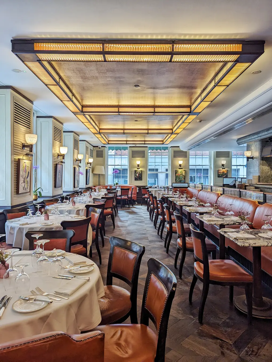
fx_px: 251
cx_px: 136
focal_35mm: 24
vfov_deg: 71.6
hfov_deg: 56.8
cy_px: 181
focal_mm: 6.81
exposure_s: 1/50
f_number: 1.85
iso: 51
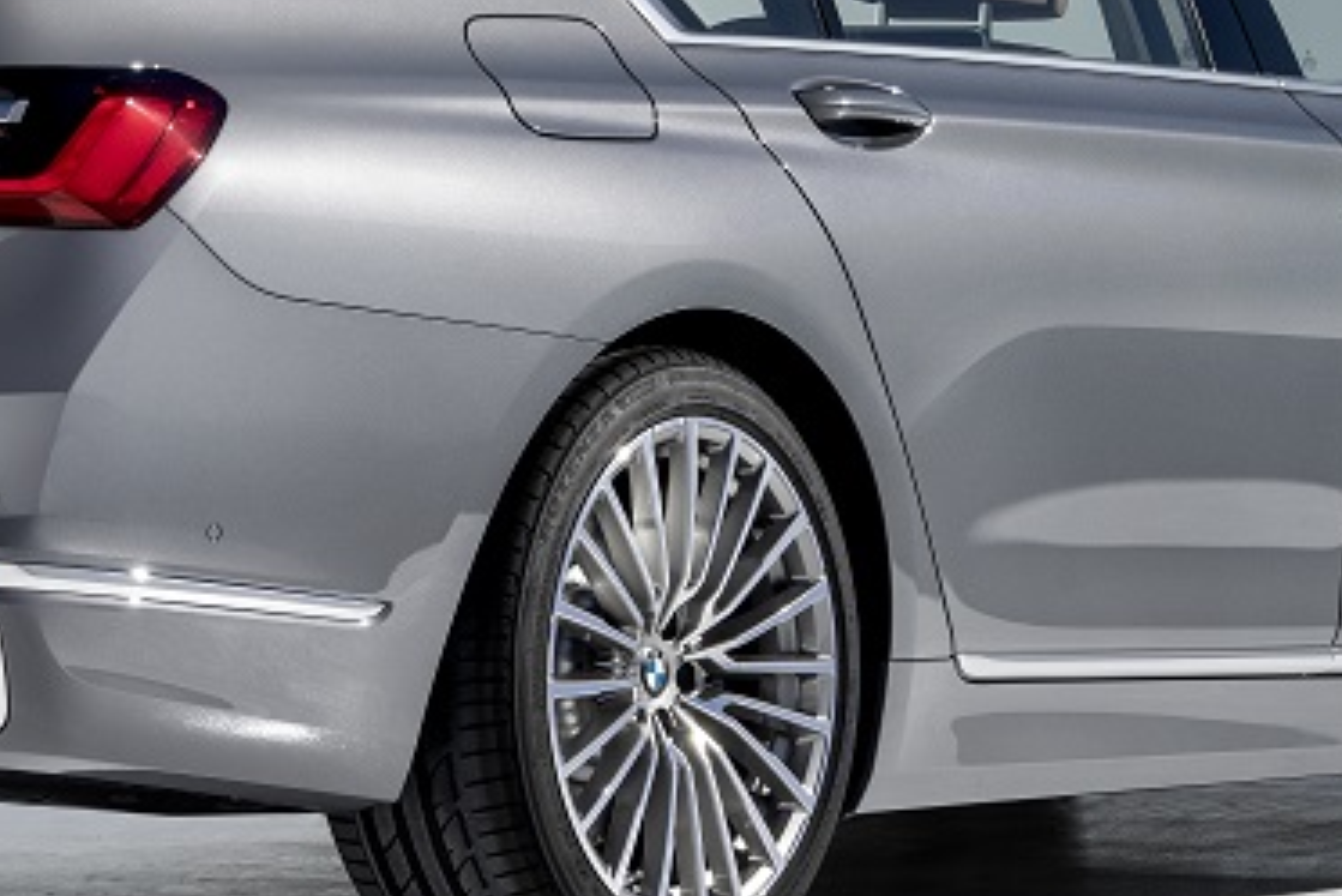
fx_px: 8390
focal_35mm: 225
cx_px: 443
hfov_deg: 9.1
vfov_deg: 6.1
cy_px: 29
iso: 160
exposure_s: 1/200
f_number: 13
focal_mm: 70
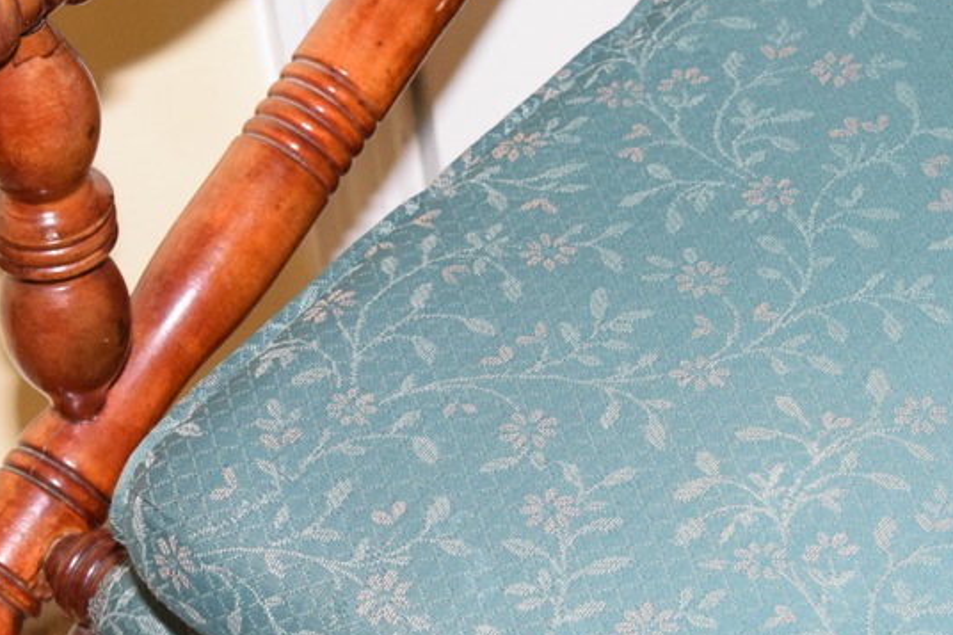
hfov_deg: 14.5
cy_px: 428
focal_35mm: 140
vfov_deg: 9.8
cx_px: 813
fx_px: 3705
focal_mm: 50
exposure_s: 1/60
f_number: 5.6
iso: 3200
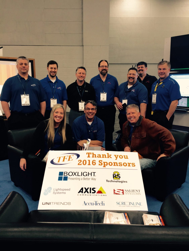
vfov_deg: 61.7
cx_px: 94
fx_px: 211
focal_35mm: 29
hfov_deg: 48.2
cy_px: 126
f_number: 2.2
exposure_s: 1/33
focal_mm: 4.15
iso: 32
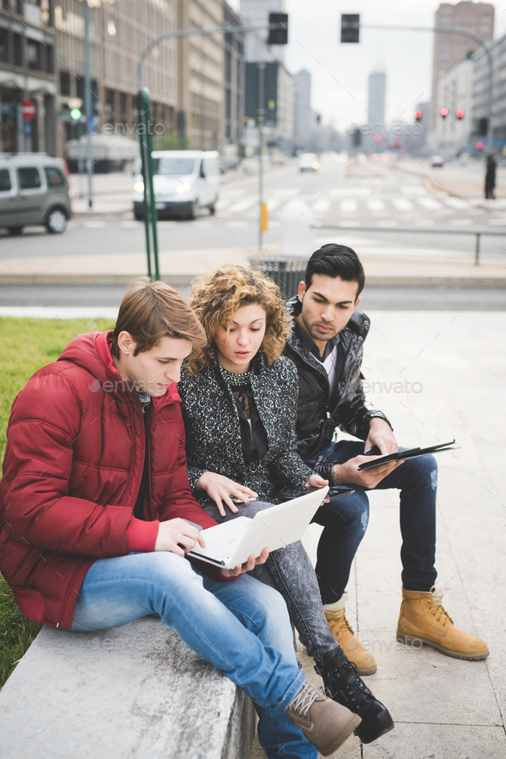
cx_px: 253
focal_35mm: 50
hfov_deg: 27.0
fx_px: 1053
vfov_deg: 39.6
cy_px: 380
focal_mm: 50
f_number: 2.8
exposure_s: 1/500
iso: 250
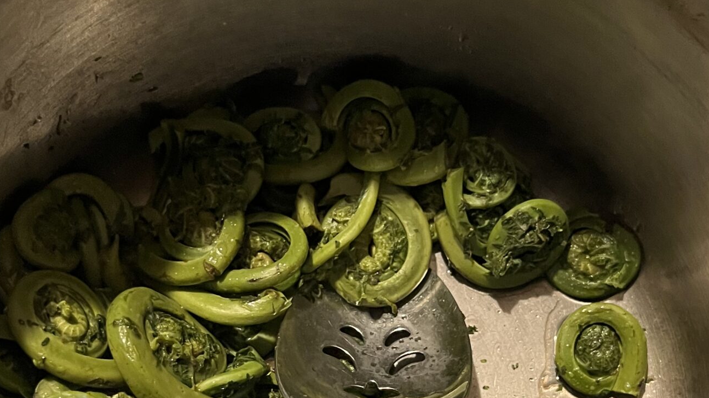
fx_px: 1053
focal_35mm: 56
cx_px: 373
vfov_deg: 21.0
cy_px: 355
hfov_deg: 37.2
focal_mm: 5.1
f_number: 1.6
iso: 640
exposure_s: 1/30
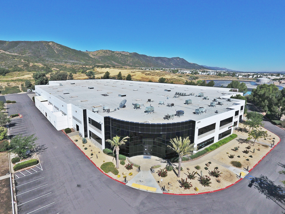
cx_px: 142
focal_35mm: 20
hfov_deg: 81.7
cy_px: 107
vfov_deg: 66.0
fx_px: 165
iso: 100
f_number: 2.8
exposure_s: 1/3597
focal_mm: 3.61
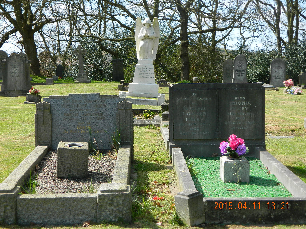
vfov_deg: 20.7
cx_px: 154
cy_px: 114
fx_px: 628
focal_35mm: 71
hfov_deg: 27.4
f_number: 4
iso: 80
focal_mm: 12.6
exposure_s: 1/320
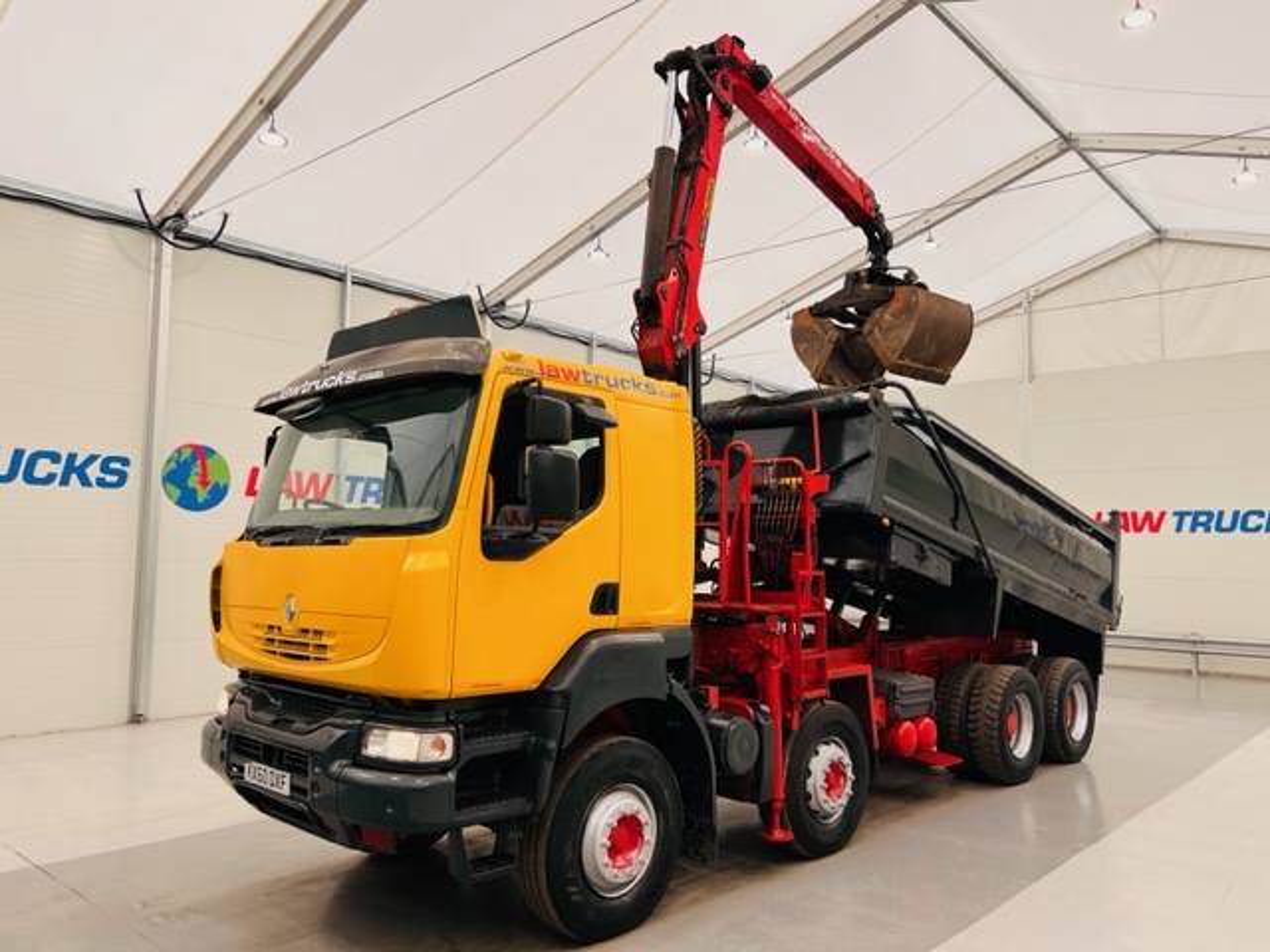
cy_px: 476
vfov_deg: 53.1
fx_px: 954
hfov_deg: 67.3
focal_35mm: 26
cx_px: 635
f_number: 1.5
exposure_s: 1/221
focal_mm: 5.7
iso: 40
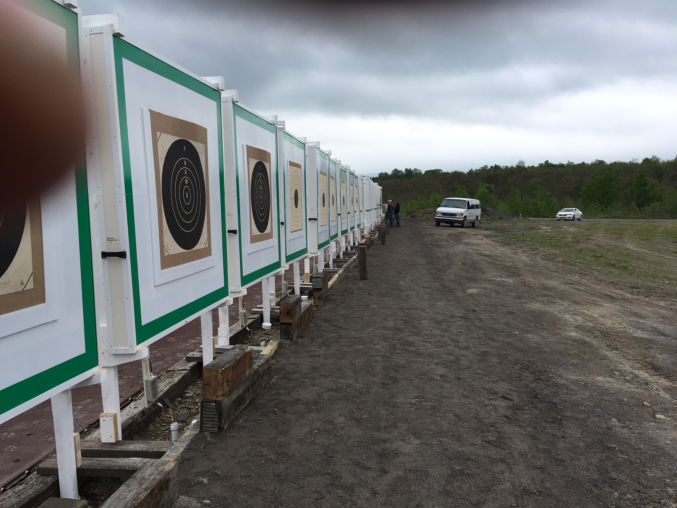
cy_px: 254
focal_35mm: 29
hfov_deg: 61.7
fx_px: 567
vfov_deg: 48.2
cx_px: 338
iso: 25
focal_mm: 4.15
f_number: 2.2
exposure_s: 1/1083
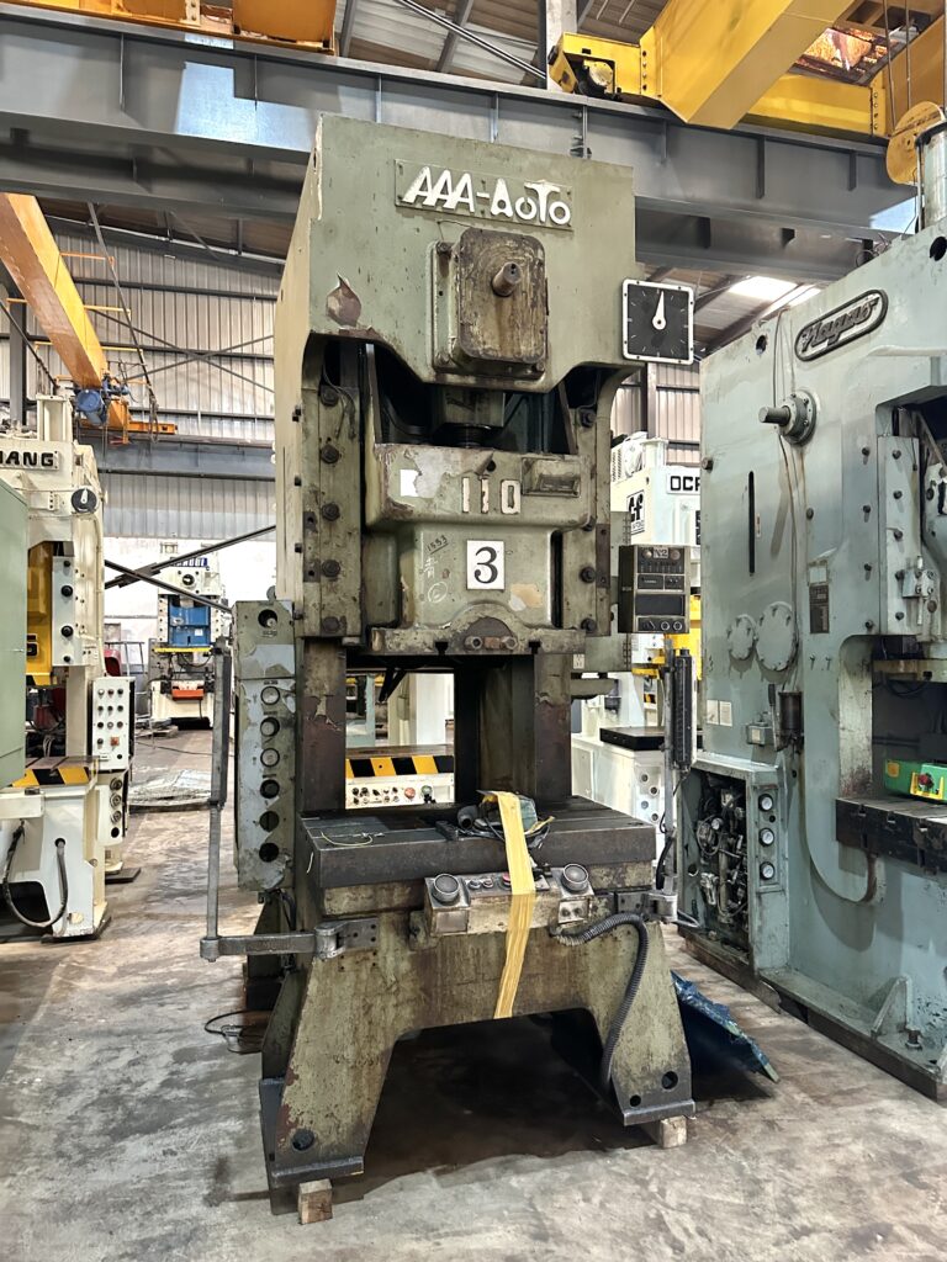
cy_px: 631
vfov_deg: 71.6
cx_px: 474
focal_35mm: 24
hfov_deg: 56.8
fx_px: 875
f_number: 1.78
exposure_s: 1/50
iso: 800
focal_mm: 6.86
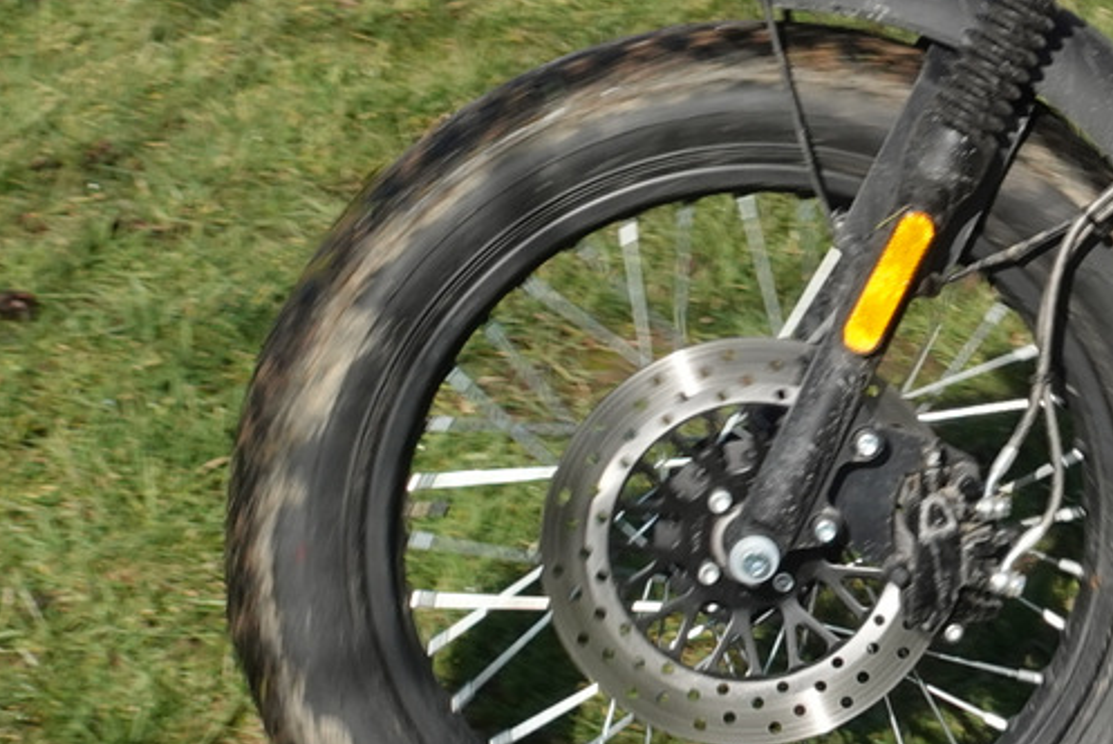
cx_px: 1774
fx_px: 6156
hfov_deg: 9.9
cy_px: -344
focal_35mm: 199
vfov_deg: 6.8
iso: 125
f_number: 4
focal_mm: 16.62
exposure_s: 1/100
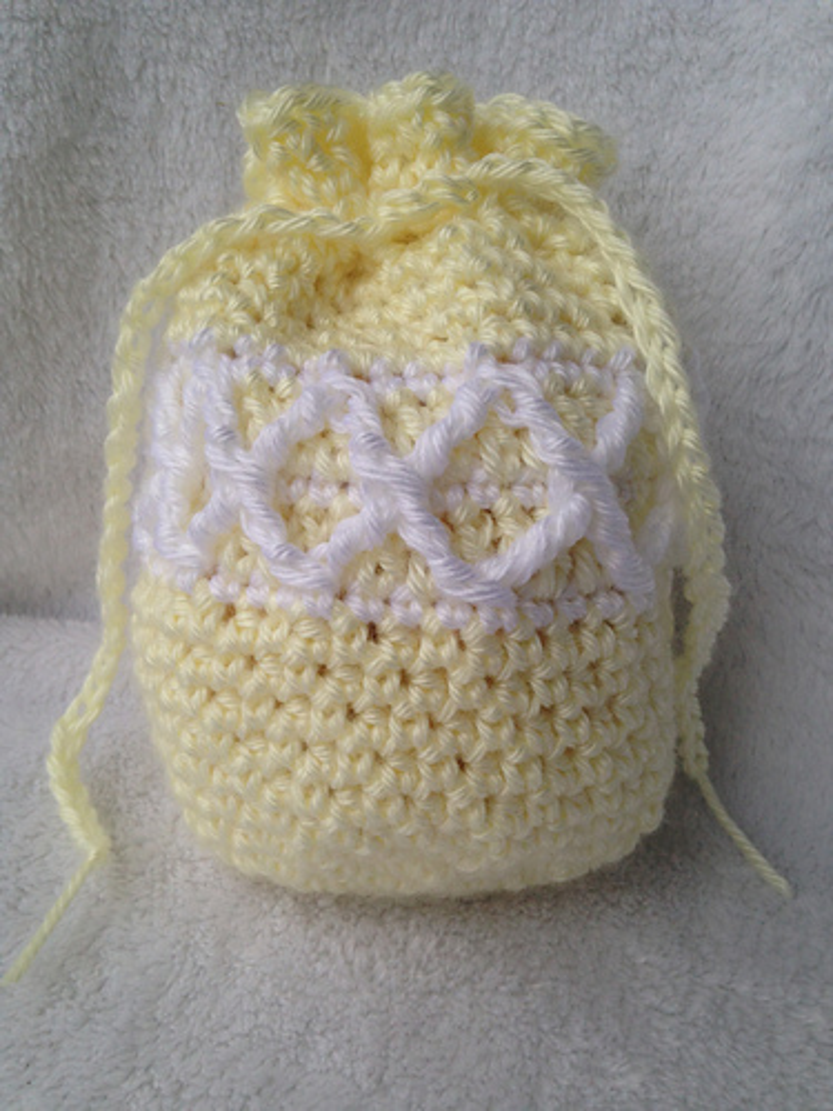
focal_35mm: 33
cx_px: 416
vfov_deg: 55.4
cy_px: 556
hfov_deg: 42.9
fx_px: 1059
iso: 64
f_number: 2.4
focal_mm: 4.12
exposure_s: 1/60
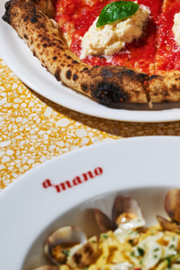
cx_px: 181
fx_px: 1619
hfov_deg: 6.3
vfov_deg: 9.4
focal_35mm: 216
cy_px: -48
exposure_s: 1/200
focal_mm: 90
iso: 125
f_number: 7.1
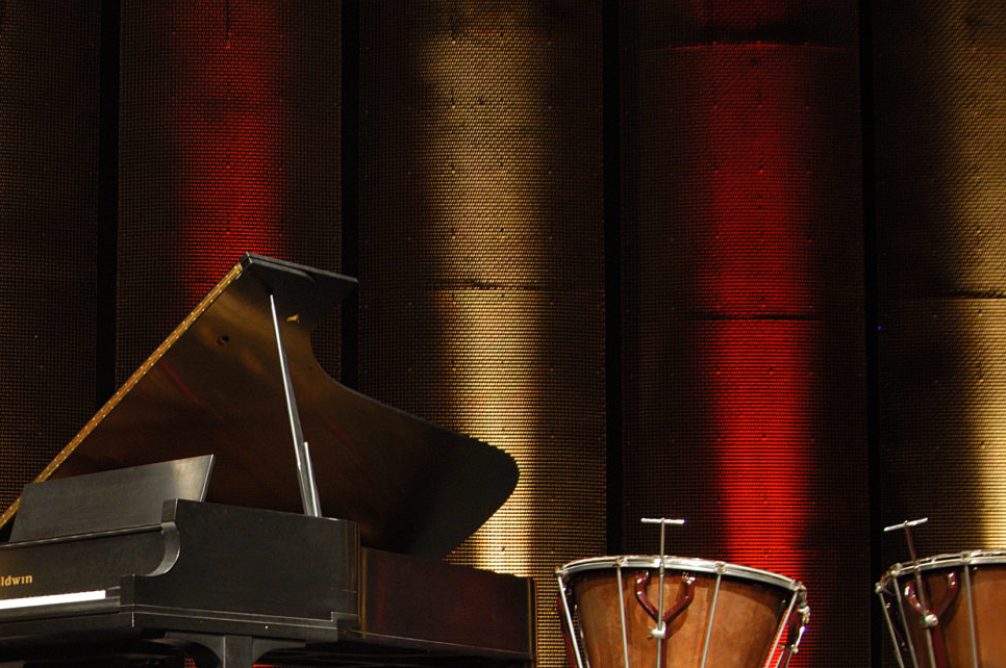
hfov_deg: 24.4
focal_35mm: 82
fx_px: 2289
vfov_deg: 16.4
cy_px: 590
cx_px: 188
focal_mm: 30
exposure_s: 1/5
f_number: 5
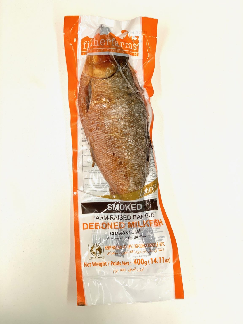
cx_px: 122
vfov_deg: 36.8
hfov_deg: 28.0
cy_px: 162
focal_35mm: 52
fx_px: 487
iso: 32
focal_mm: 6
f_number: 2.4
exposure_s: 1/122
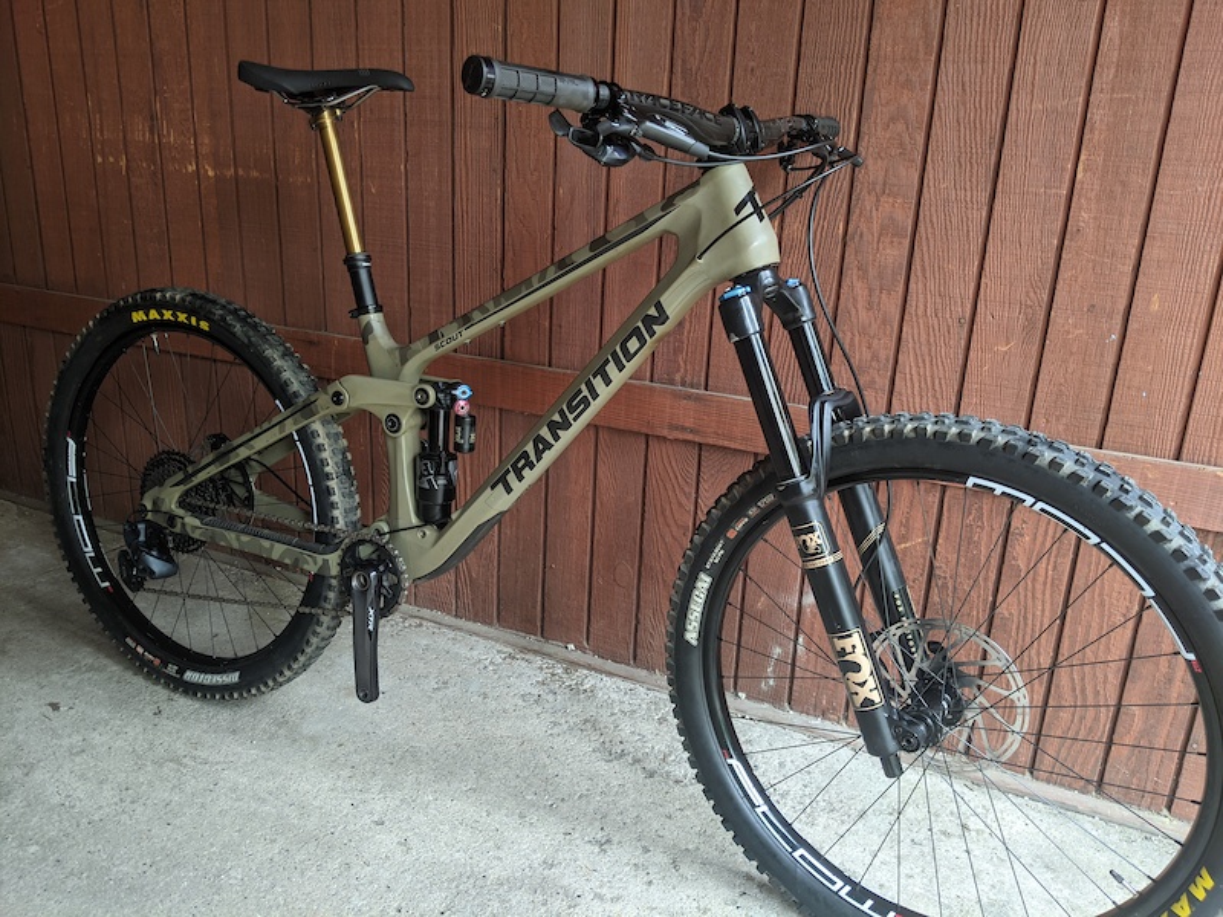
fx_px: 954
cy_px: 458
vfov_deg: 51.4
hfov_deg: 65.3
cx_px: 612
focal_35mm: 27
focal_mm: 4.44
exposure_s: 1/42.2
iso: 49
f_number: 1.8
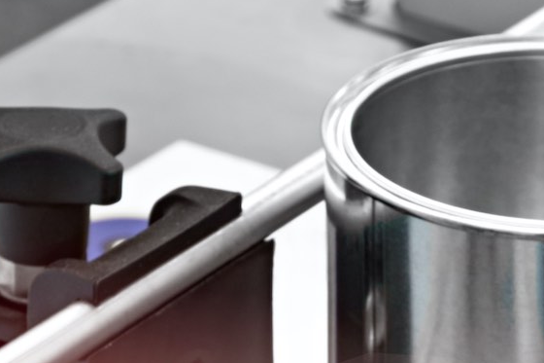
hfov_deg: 7.1
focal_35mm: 289
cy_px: 557
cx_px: 502
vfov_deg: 4.7
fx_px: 4366
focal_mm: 52.7
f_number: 11
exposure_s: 1
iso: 200
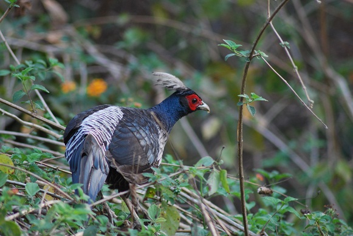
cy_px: 118
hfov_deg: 4.6
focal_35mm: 450
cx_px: 176
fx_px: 4418
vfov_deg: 3.1
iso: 400
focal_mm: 300
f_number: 5.6
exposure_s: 1/125
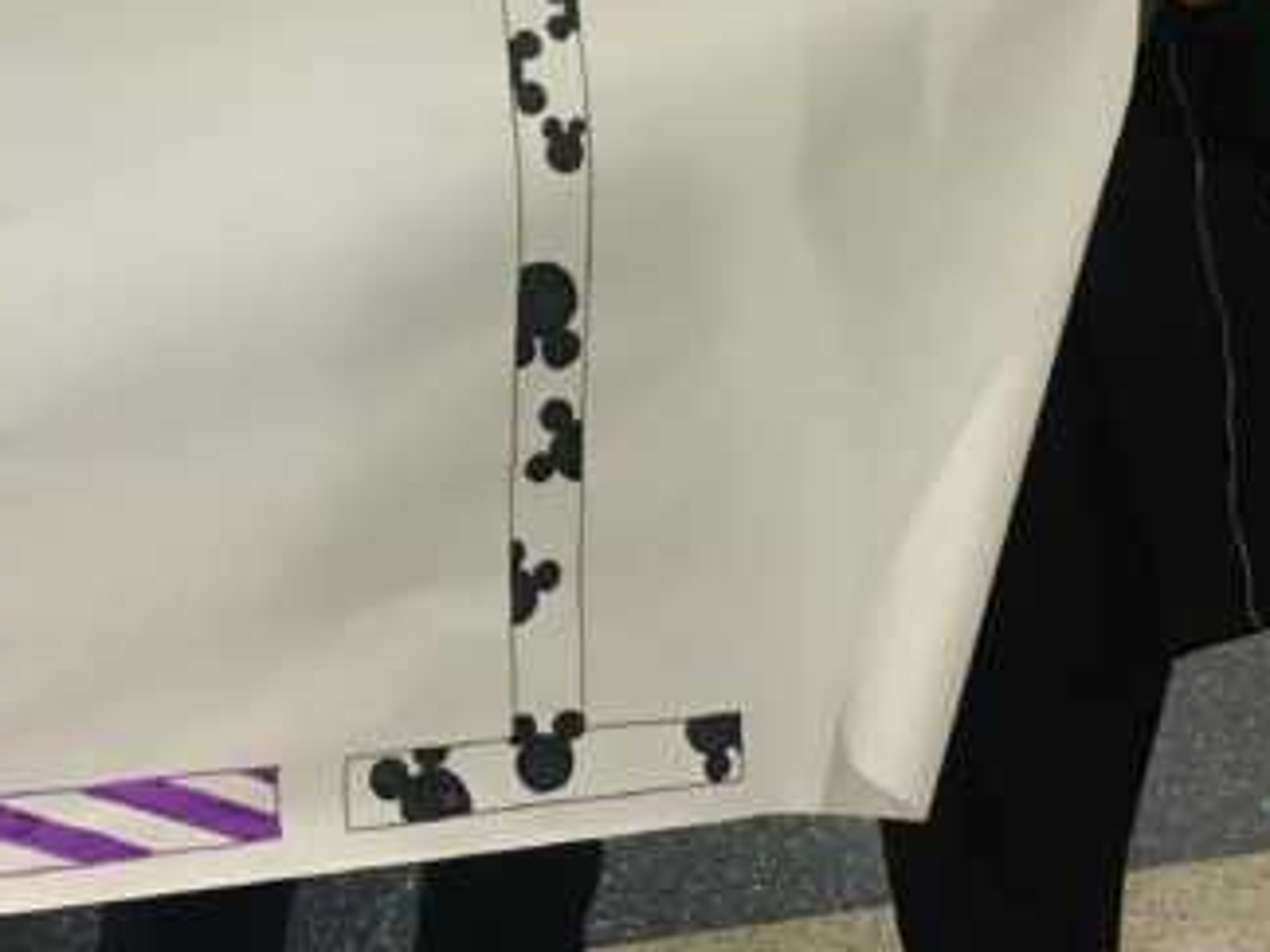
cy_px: 53
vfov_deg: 18.7
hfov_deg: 25.1
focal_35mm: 77
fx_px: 2825
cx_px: 368
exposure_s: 1/30
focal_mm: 4.15
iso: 160
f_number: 2.2
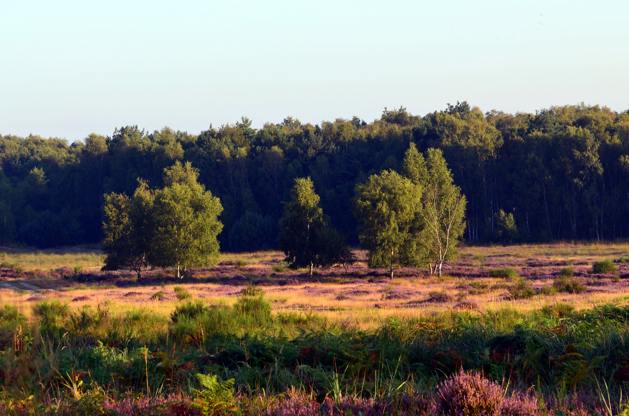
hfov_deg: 16.1
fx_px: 2223
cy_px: 208
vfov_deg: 10.7
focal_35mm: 128
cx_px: 314
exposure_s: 1/60
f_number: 8
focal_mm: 85
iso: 100
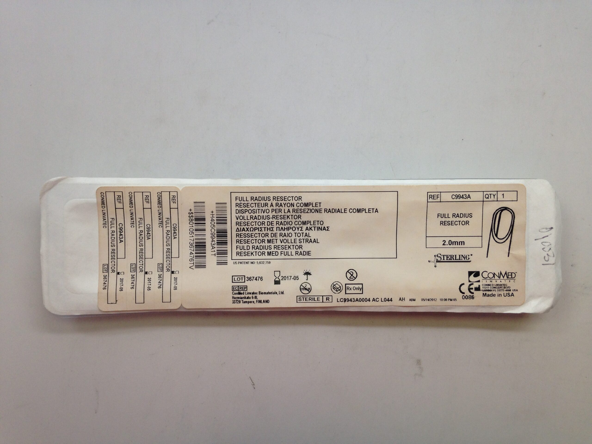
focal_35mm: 33
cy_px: 222
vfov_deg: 42.9
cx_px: 296
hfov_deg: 55.4
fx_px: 564
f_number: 2.4
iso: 64
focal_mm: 4.12
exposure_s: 1/60
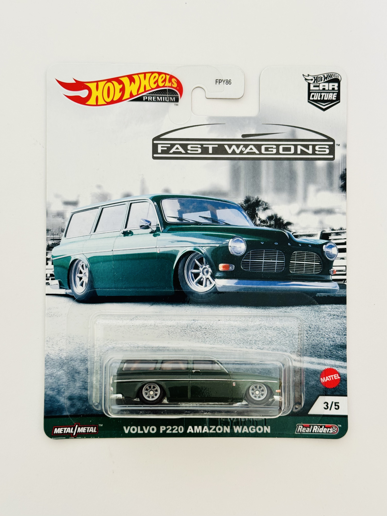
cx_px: 194
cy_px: 258
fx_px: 716
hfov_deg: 30.3
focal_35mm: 48
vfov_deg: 39.7
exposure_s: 1/60
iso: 160
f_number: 1.78
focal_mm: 6.76
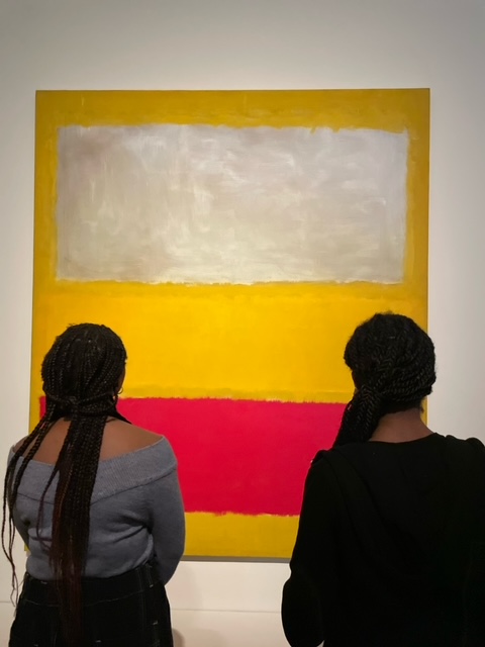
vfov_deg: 67.3
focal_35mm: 26
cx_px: 242
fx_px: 486
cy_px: 324
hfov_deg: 53.1
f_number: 1.6
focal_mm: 4.2
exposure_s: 1/35
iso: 500
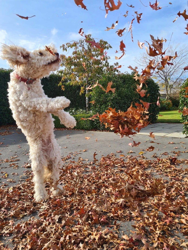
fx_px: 188
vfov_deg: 67.3
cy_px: 125
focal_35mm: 26
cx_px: 94
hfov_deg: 53.1
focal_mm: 5.4
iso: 50
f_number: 1.8
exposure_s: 1/1656
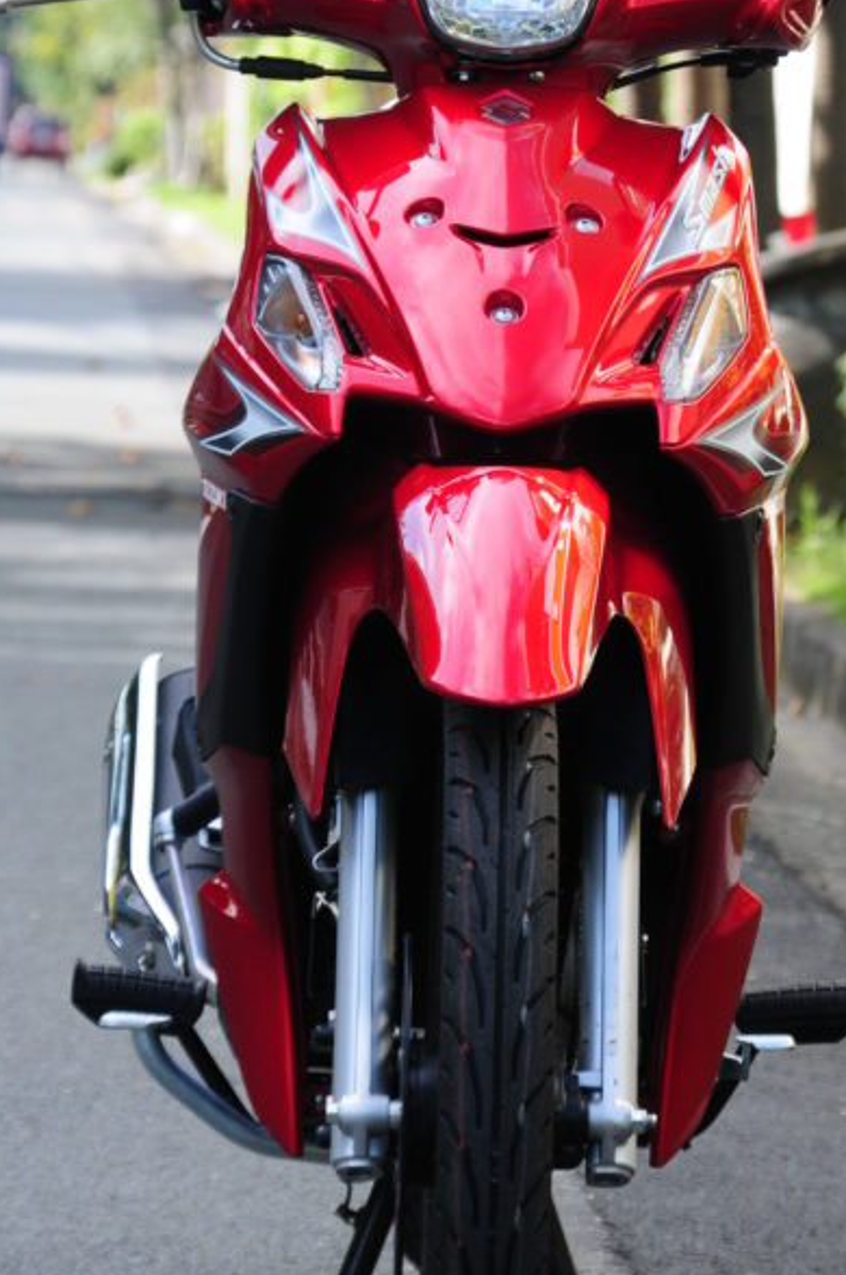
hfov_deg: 4.5
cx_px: 518
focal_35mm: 303
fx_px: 10718
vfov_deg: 6.8
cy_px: 557
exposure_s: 1/250
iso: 400
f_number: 7.1
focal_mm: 116
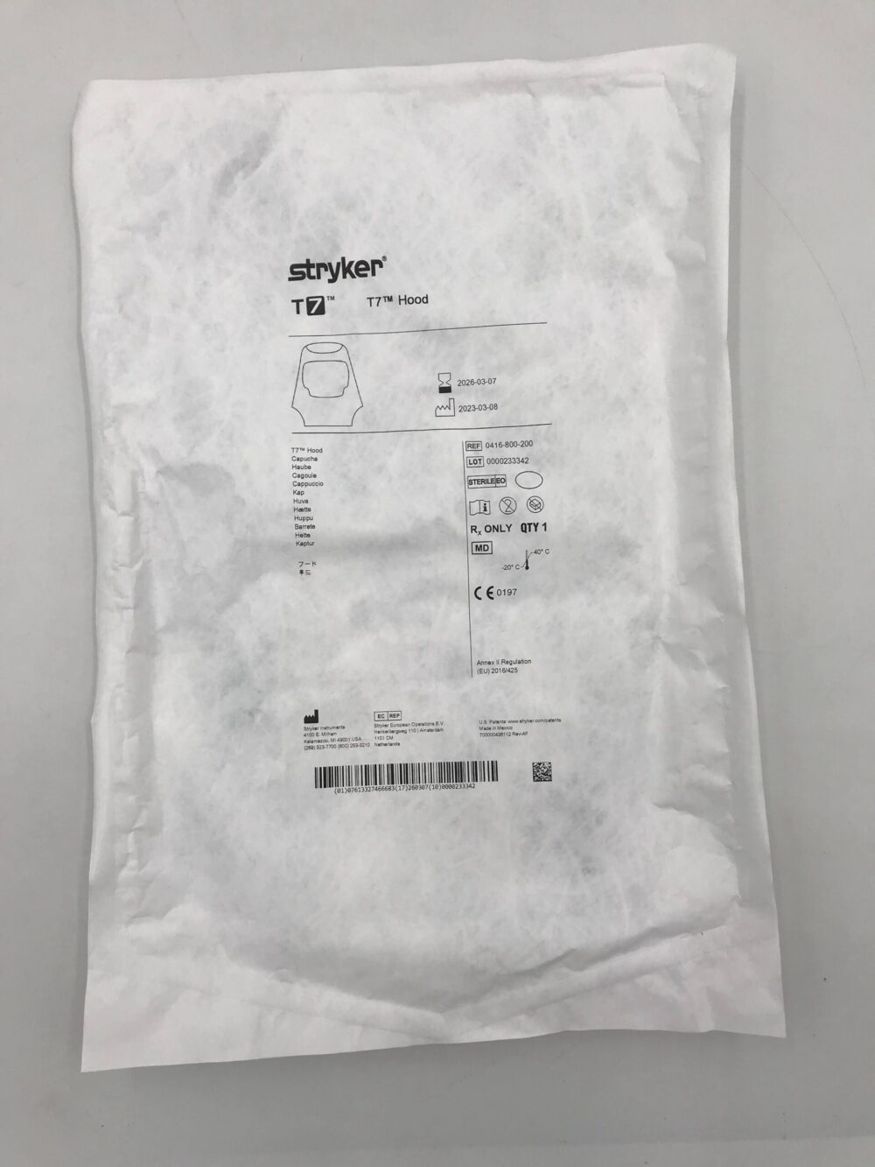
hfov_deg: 49.8
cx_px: 438
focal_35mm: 28
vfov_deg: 63.4
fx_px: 944
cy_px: 584
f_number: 1.8
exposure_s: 1/160
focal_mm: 3.99
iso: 20
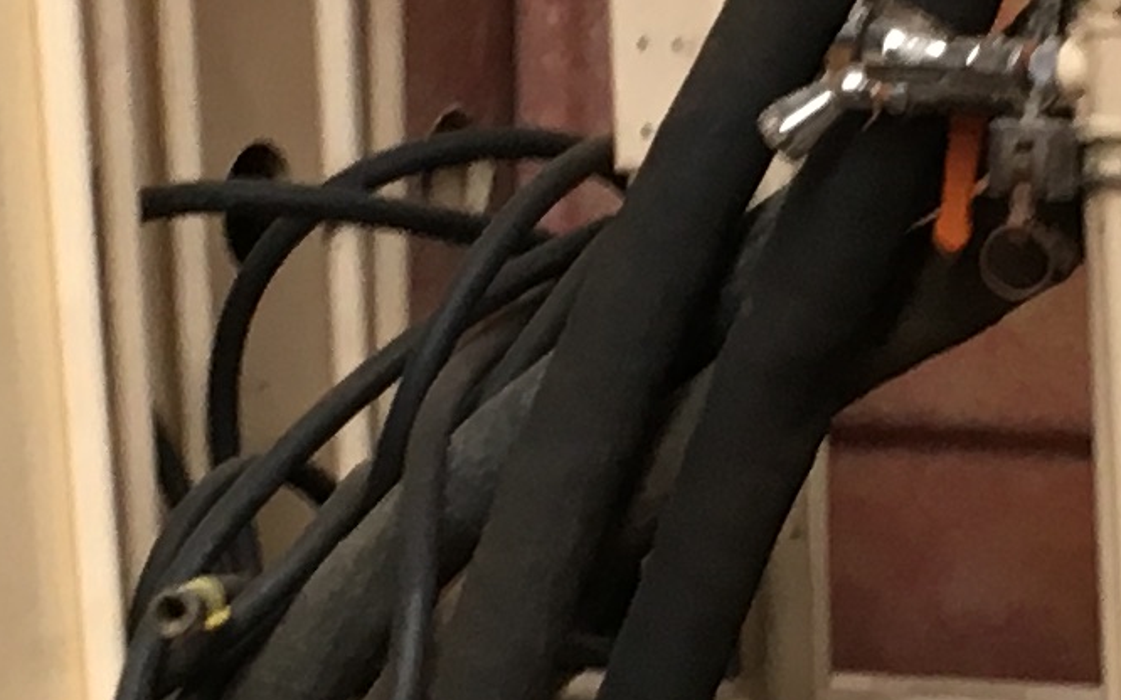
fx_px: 5682
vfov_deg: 7.1
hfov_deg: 11.2
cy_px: 360
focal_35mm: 186
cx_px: 884
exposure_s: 1/33
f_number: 2.2
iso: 80
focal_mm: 4.15
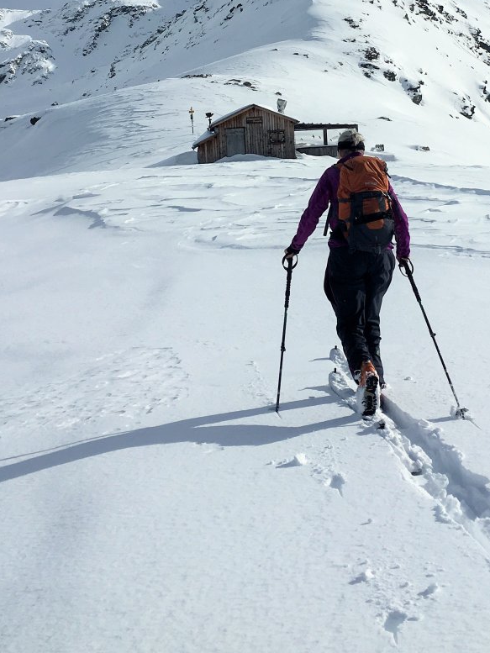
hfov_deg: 25.9
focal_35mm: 56
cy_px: 100
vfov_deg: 33.0
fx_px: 1057
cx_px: 350
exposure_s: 1/7692
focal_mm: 4.15
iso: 25
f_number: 2.2
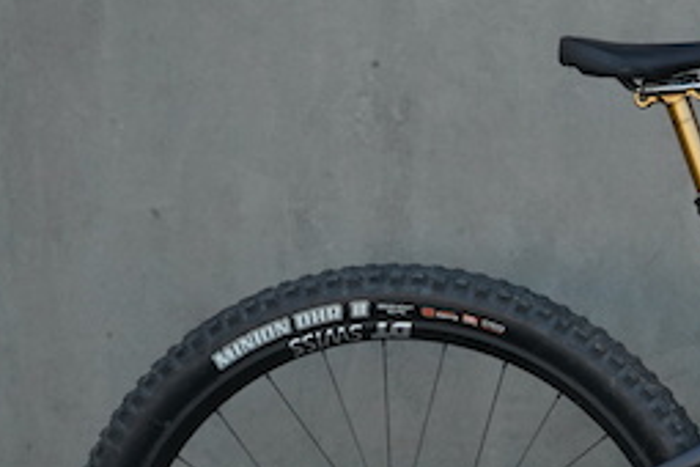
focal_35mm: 154
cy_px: 402
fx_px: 2994
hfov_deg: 12.7
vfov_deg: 8.9
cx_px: 1002
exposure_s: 1/60
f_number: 25
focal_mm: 49
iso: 2000
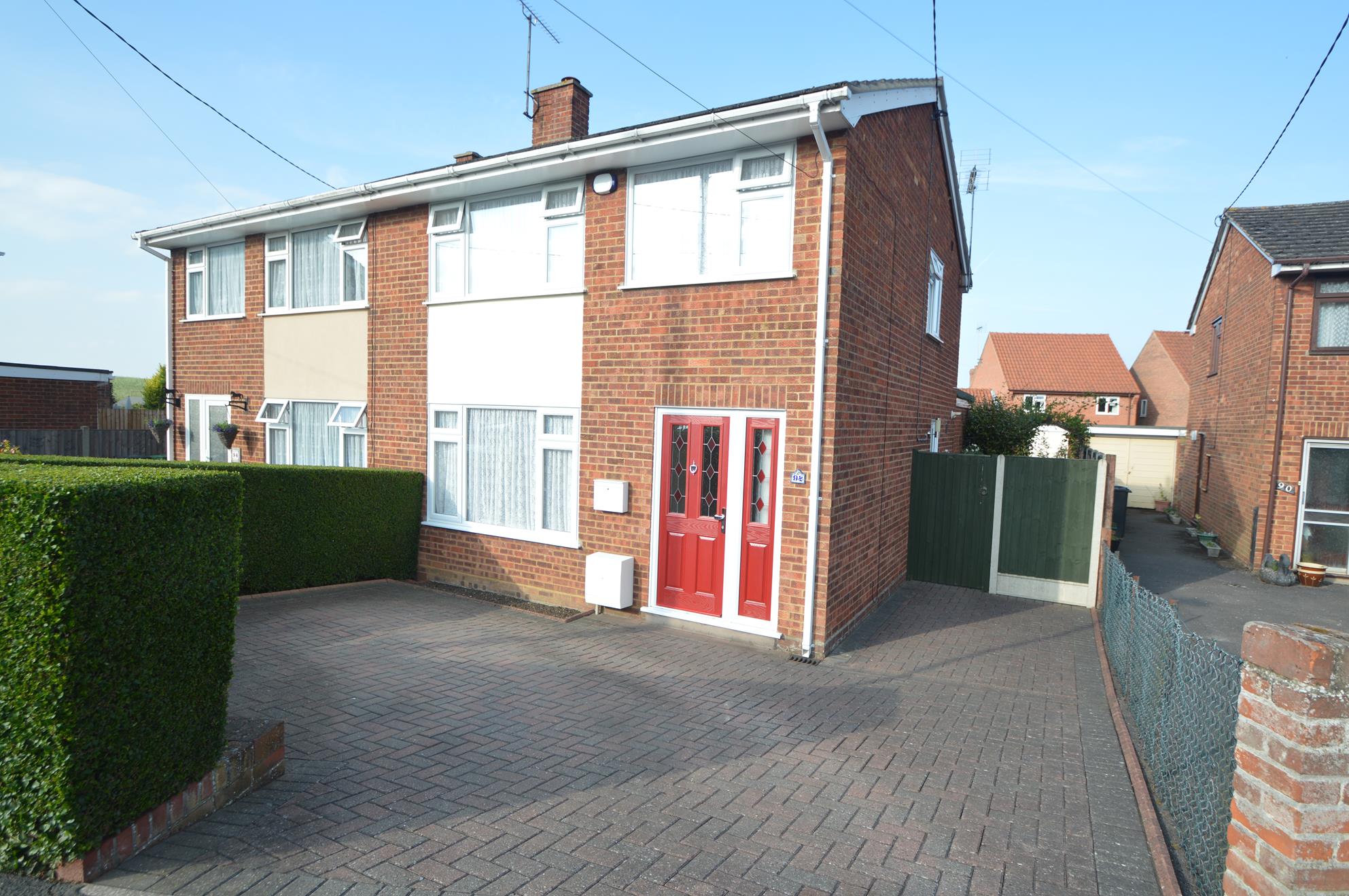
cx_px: 674
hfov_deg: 92.5
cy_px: 448
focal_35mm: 17
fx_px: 646
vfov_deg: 69.6
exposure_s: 1/125
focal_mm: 11.5
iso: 100
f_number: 5.6
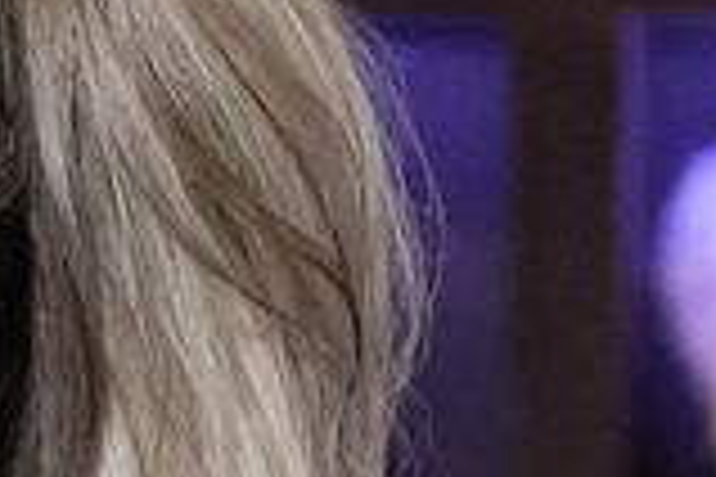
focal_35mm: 725
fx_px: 14418
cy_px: 1382
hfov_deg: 2.8
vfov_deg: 1.9
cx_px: -198
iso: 3200
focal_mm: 64
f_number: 2.8
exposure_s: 1/160
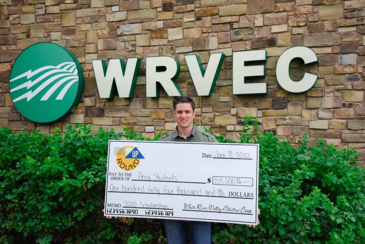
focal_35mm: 48
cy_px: 122
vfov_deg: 28.1
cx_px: 182
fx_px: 487
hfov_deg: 41.1
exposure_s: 1/1600
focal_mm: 48
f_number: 22
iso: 10000
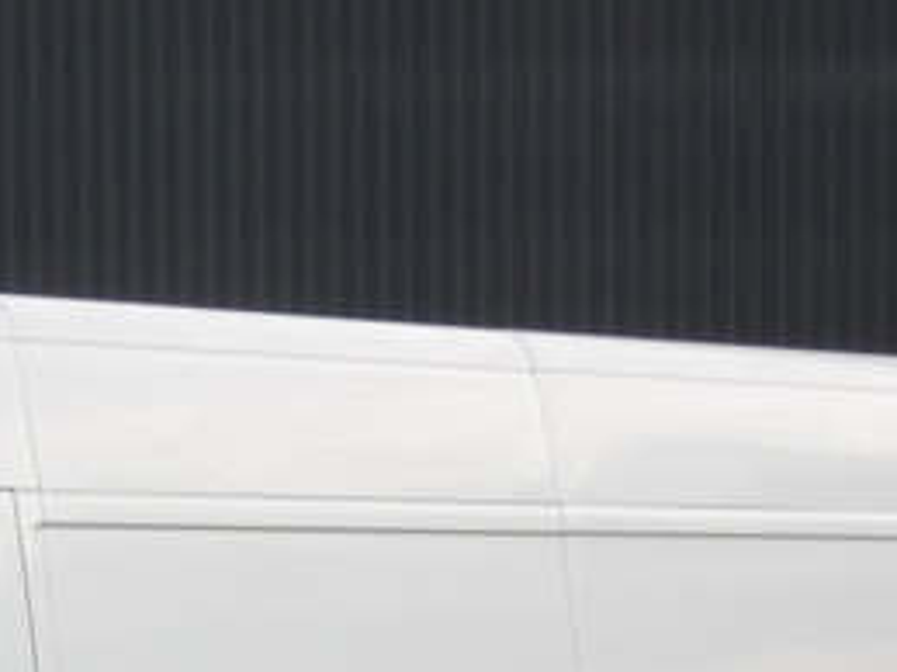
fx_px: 3445
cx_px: -69
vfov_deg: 10.7
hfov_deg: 14.5
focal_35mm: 133
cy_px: 1001
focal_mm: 7.7
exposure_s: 1/160
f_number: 3.8
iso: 100
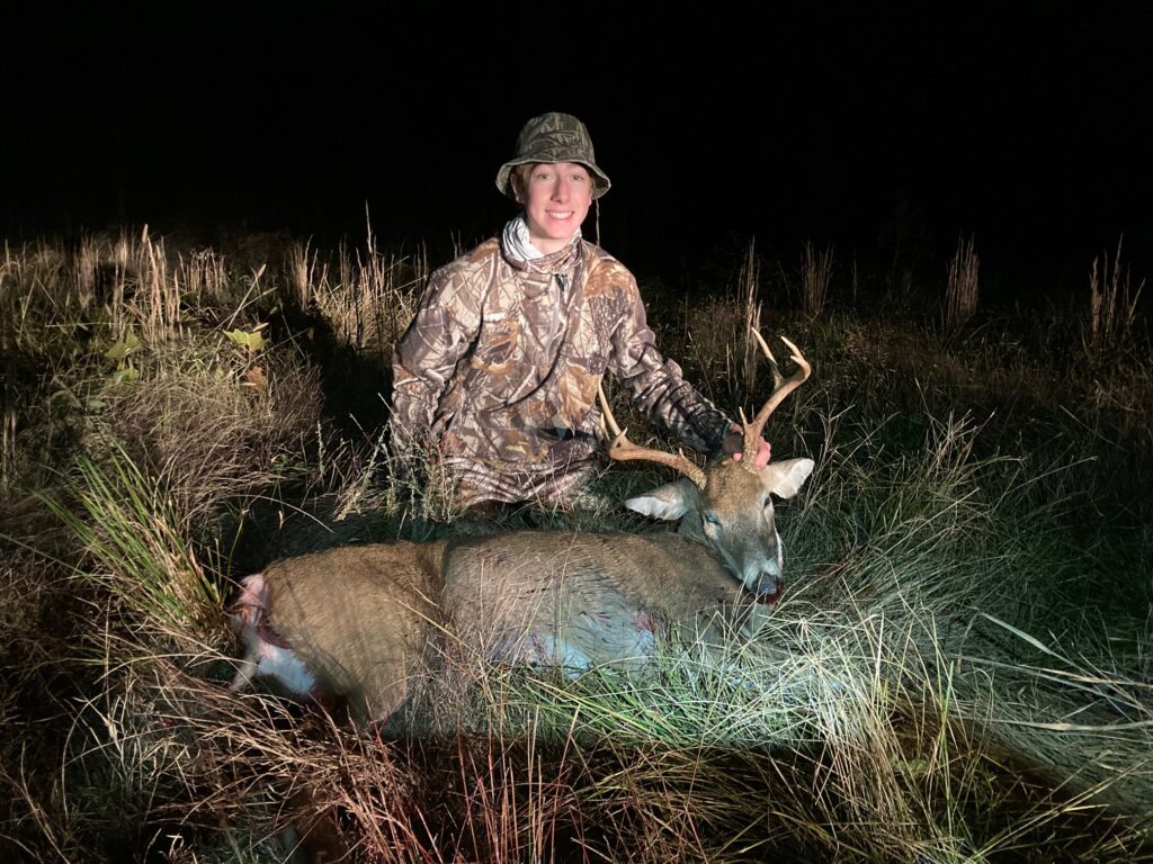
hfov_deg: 63.4
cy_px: 432
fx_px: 933
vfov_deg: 49.7
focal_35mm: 28
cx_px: 576
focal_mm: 3.99
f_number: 1.8
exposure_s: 1/27
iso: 640
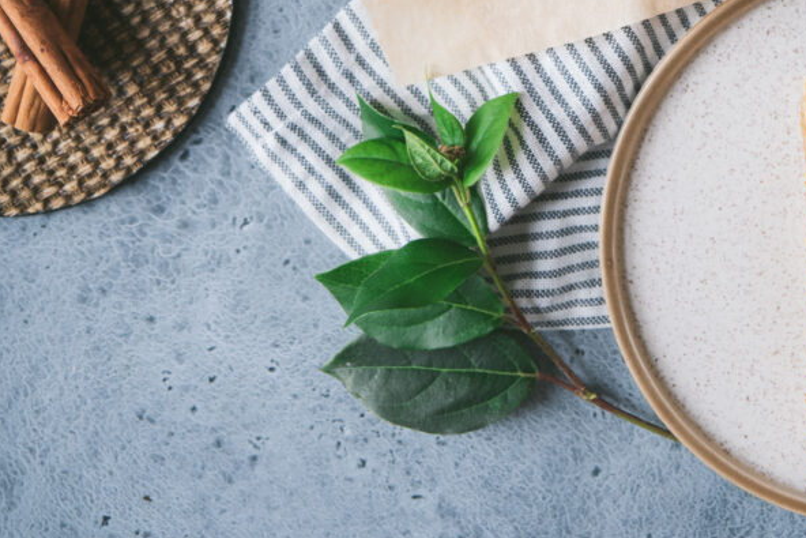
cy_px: -276
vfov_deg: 9.8
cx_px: 673
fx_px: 3023
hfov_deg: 15.1
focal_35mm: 135
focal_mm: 52
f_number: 3.5
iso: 320
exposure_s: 1/60
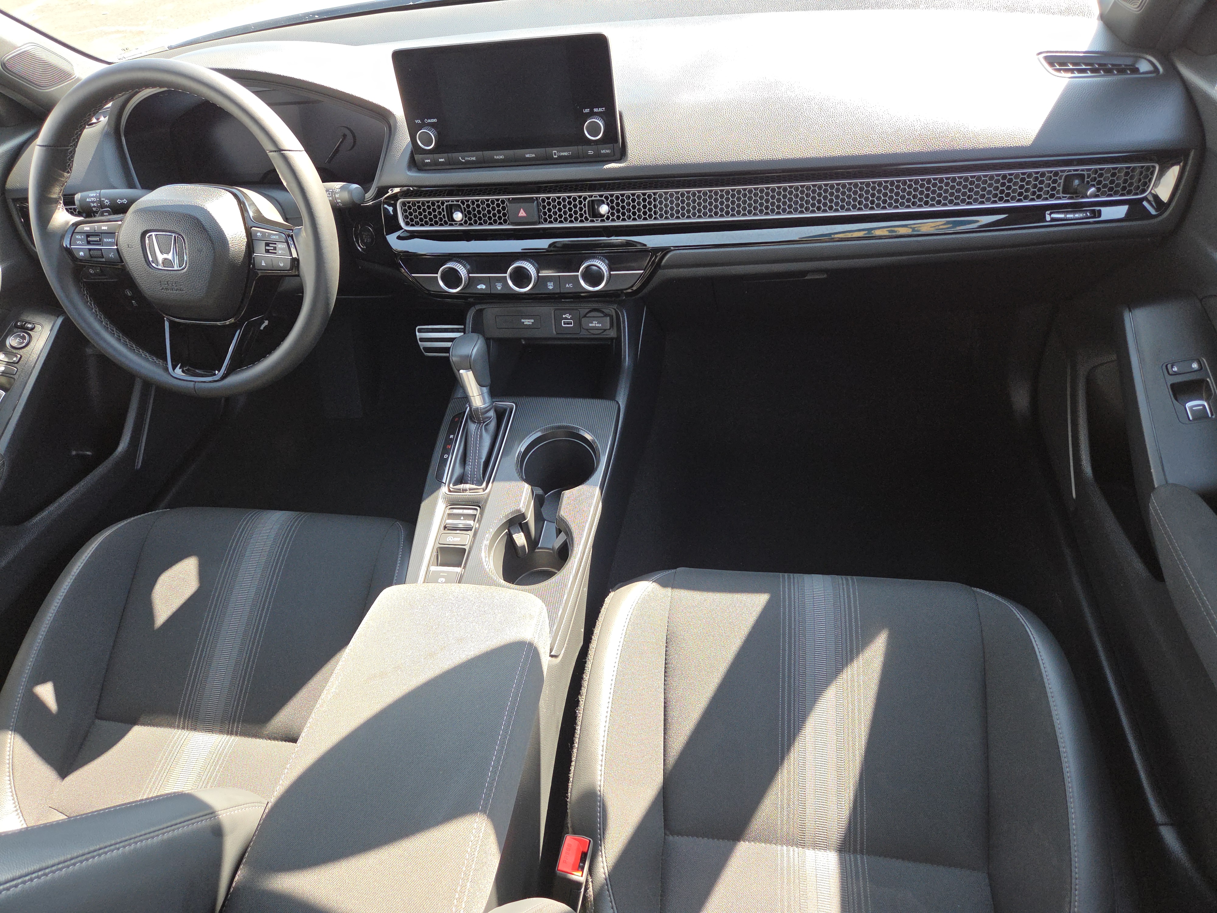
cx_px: 608
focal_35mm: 23
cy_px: 456
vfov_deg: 58.9
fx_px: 809
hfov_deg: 73.9
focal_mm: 5.4
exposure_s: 1/180
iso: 80
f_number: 1.8
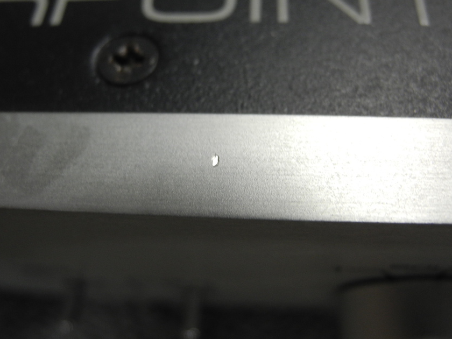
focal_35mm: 32
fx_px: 418
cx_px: 225
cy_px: 159
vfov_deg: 44.1
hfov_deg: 56.8
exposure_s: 1/30
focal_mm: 6
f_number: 2.8
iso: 264
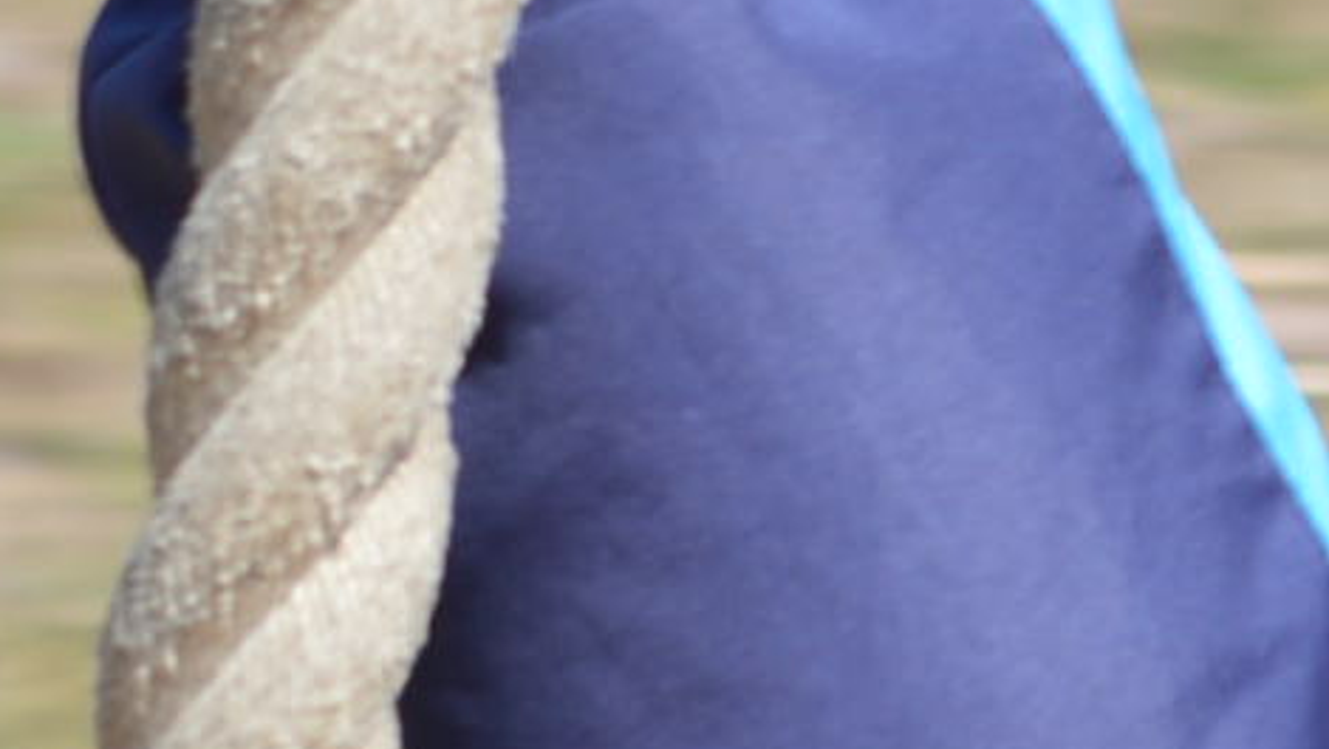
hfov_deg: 3.9
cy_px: 1334
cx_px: 698
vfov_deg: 2.2
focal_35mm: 552
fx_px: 19476
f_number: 7.1
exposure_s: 1/200
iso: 100
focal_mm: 55
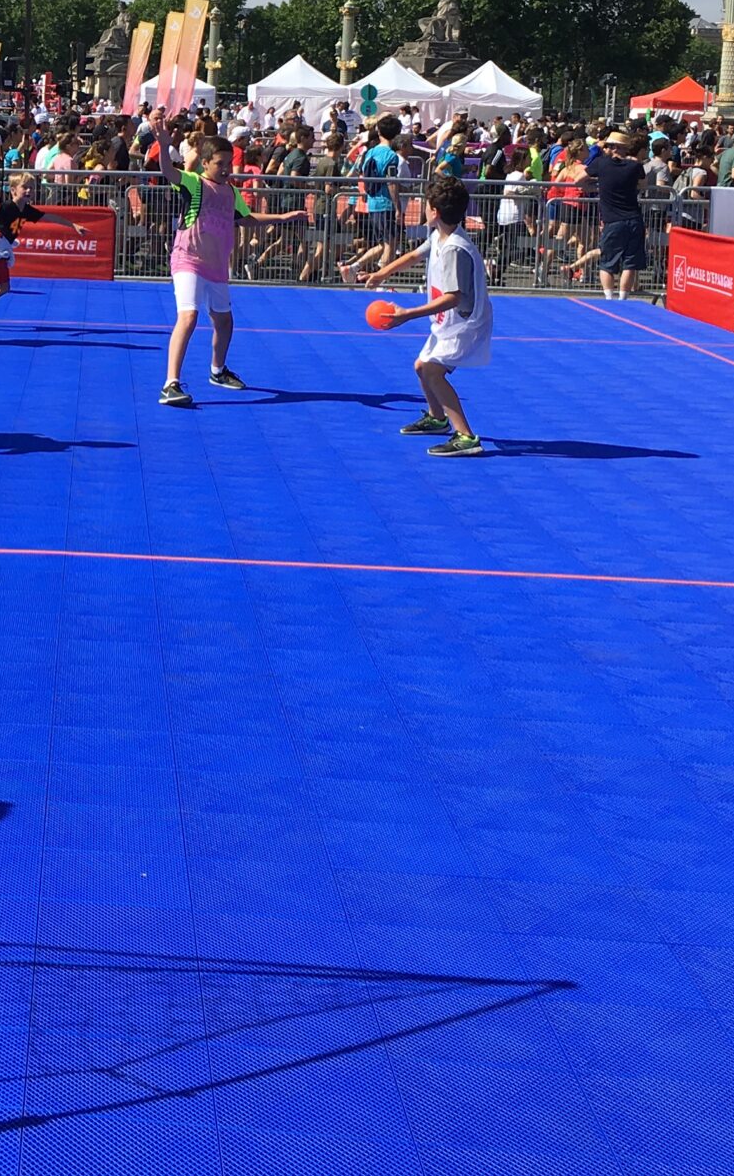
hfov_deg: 18.6
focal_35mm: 67
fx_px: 2145
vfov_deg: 30.0
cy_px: 269
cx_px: -99
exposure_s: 1/1876
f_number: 2.2
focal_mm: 4.15
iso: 25
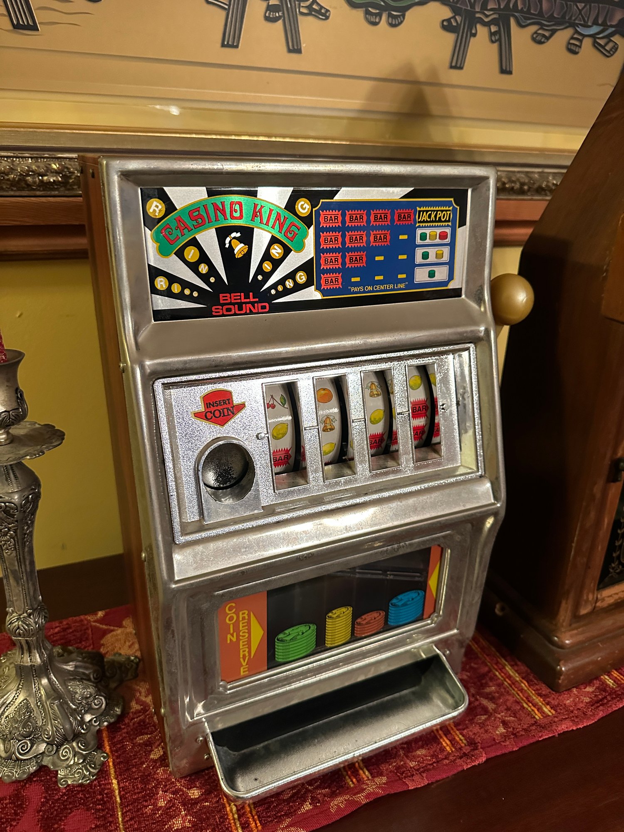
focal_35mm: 24
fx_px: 577
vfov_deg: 71.6
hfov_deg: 56.8
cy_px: 416
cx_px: 312
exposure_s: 1/60
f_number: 1.78
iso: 640
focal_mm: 6.86
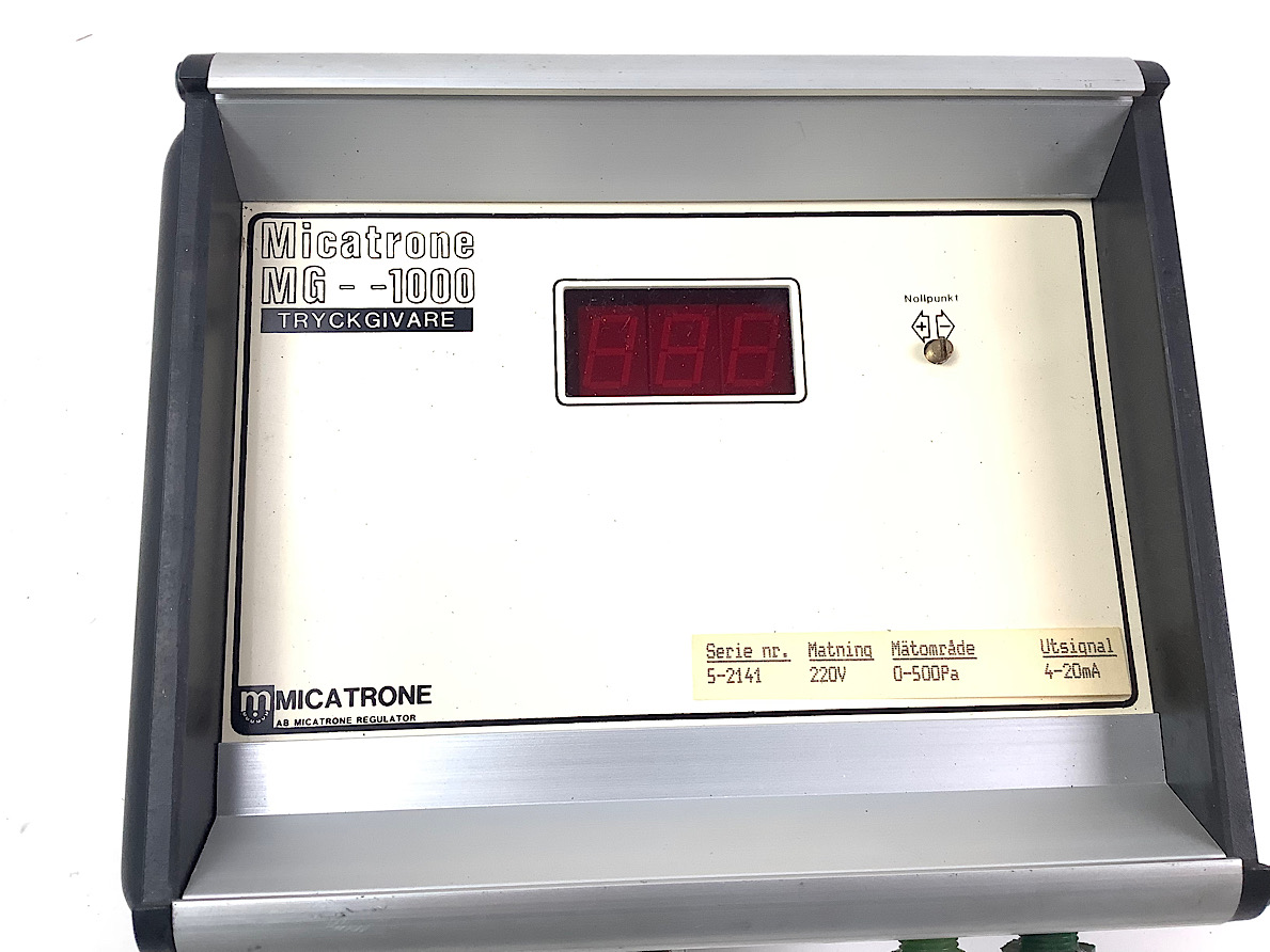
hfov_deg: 58.3
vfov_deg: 45.4
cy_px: 476
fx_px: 1137
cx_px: 635
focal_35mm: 31
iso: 80
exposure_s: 1/100
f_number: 2.4
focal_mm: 3.3
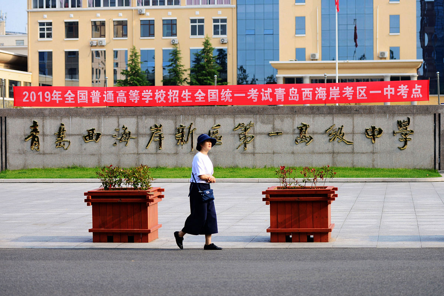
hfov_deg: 23.9
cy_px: 148
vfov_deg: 16.1
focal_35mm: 85
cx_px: 222
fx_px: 1048
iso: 110
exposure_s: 1/1000
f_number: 3.2
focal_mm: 85
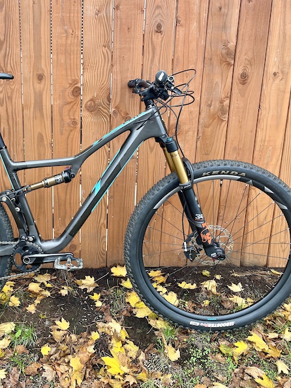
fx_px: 392
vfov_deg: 52.6
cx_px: 74
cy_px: 194
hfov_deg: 39.6
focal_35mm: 35
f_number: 1.6
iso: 64
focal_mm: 4.2
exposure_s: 1/121
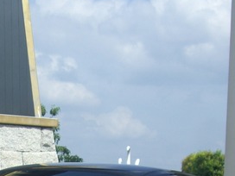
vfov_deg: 8.5
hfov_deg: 11.5
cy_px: 265
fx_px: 1154
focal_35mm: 170
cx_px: 3
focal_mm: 11.5
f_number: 6.8
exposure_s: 1/250
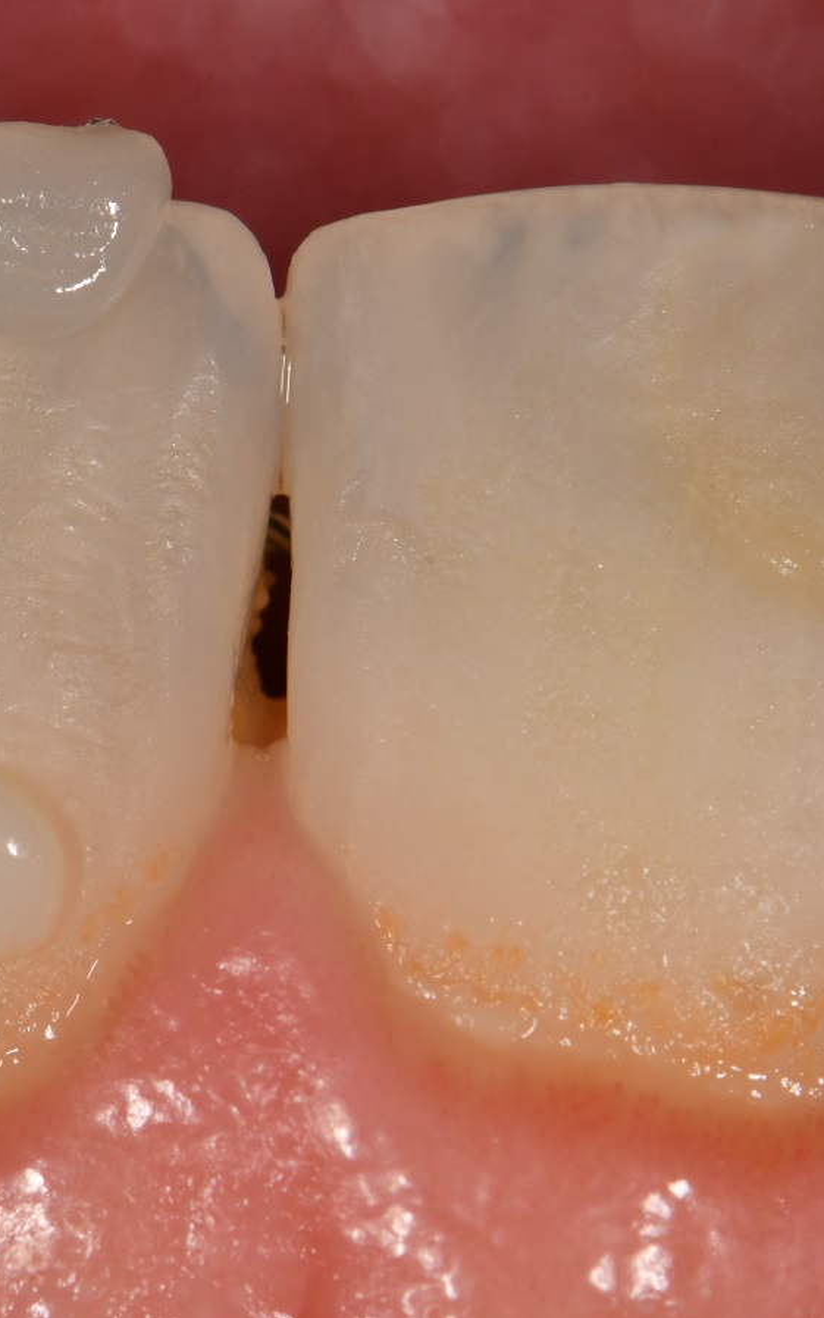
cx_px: 210
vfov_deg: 8.7
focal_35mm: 241
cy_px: 658
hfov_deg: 5.4
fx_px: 8655
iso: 200
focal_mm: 105
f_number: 32
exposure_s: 1/160
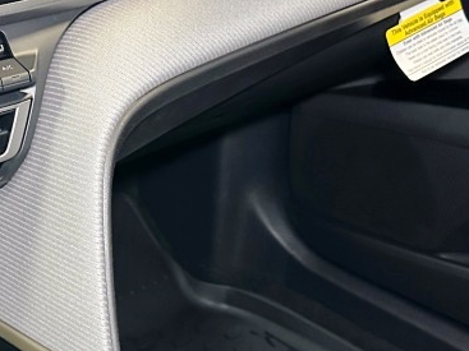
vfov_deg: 21.9
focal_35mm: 67
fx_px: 907
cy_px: 198
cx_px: 68
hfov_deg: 28.1
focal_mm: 6.86
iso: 800
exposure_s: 1/40
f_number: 1.78
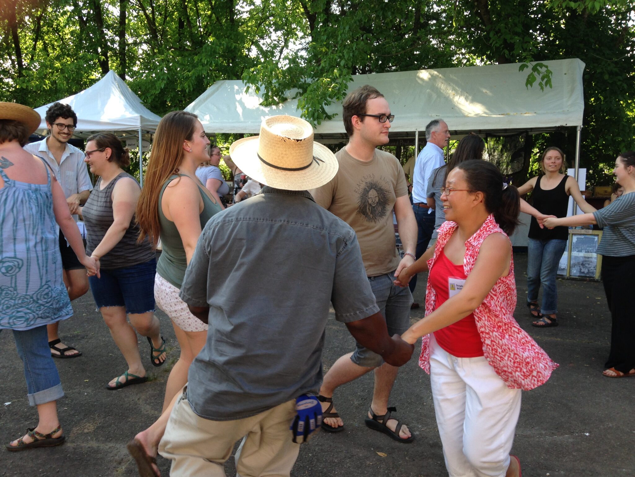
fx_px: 605
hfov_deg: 55.4
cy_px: 238
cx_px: 318
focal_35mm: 33
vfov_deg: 42.9
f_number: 2.4
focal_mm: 4.12
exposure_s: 1/253
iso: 50
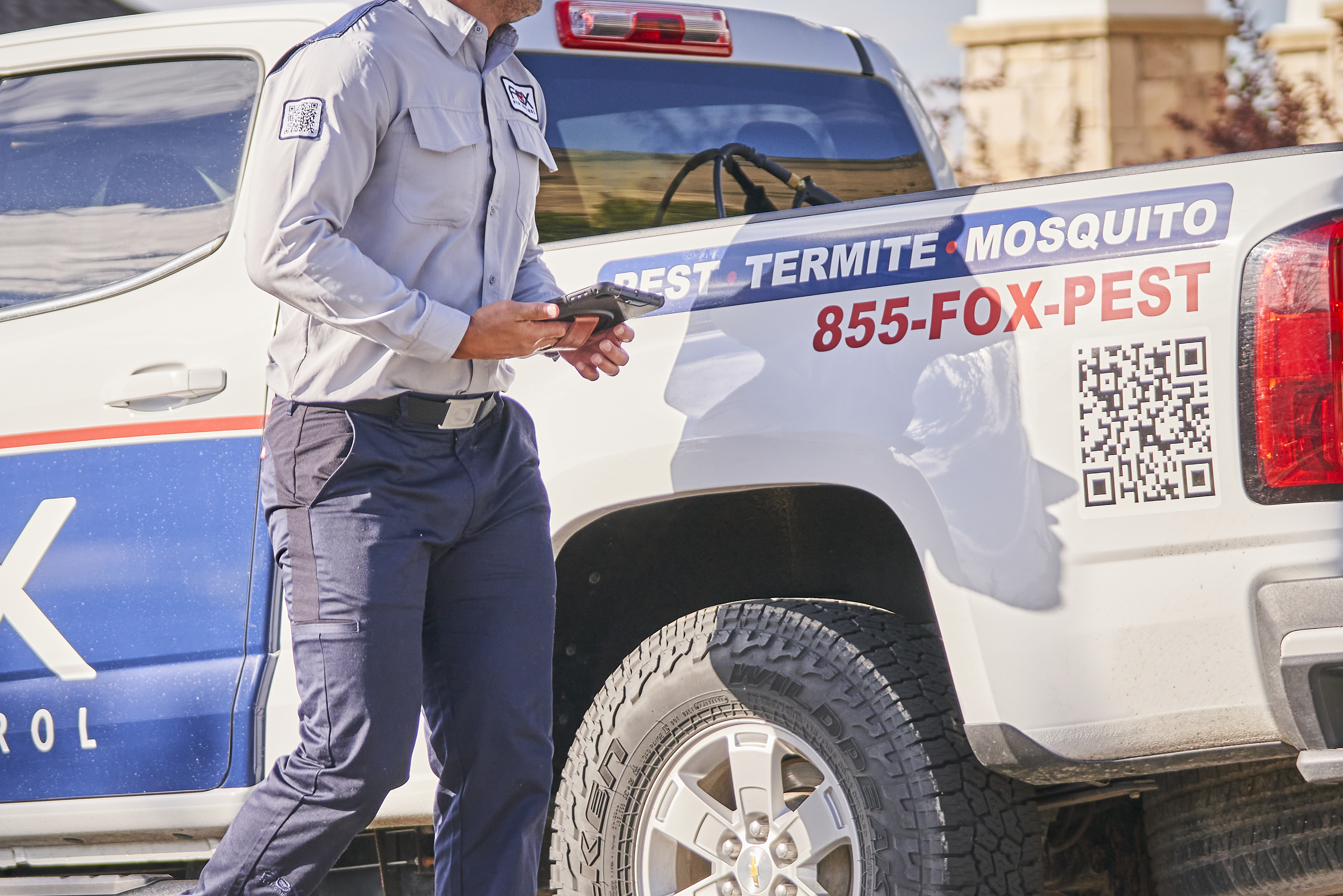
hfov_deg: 9.7
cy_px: 476
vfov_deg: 6.5
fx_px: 7908
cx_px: 495
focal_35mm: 212
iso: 160
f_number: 2.8
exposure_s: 1/2000
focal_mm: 84
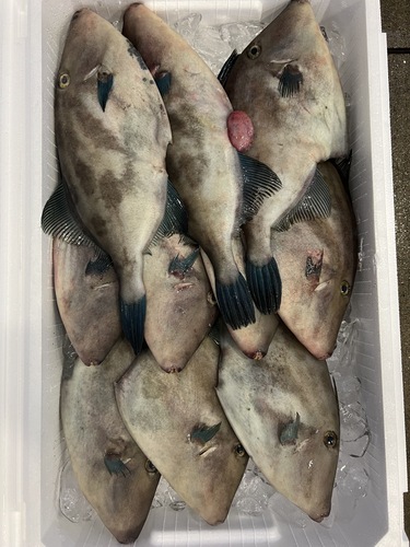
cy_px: 274
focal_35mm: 26
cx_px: 205
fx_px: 411
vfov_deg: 67.3
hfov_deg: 53.1
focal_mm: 5.7
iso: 100
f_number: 1.5
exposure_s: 1/60
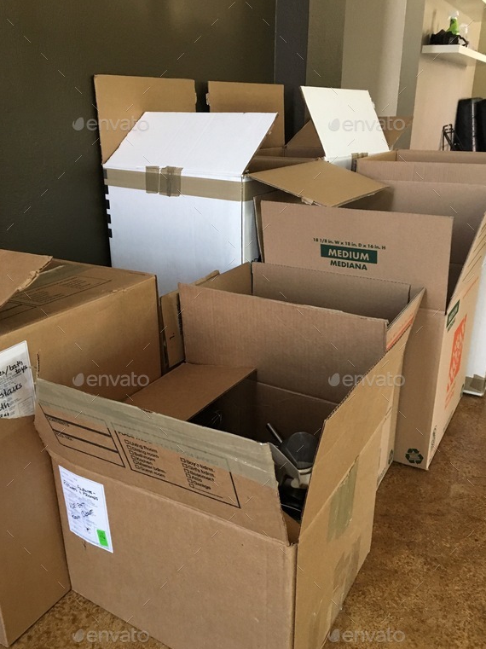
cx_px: 236
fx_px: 562
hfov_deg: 46.8
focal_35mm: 30
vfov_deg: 60.0
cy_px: 332
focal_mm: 4.15
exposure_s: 1/30
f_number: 2.2
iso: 200
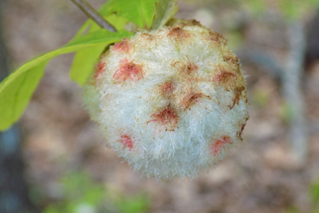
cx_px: 159
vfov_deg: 15.2
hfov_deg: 22.6
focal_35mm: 90
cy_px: 102
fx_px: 797
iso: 80
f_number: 4.4
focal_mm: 15.3
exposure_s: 1/30
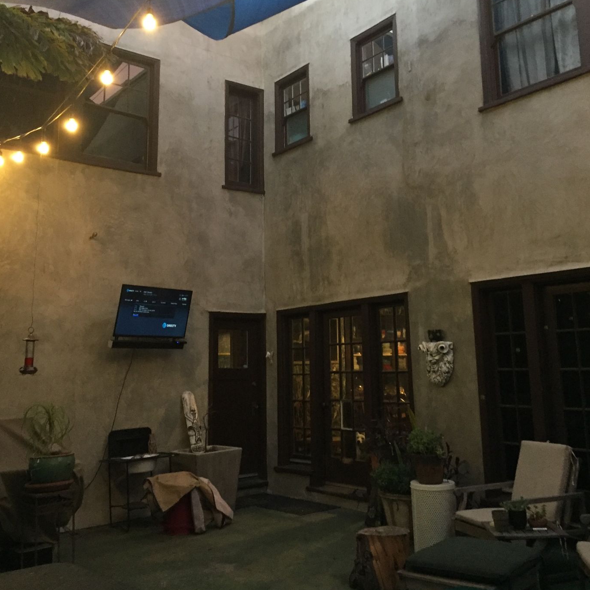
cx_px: 293
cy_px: 245
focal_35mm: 35
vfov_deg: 47.0
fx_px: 675
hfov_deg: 47.2
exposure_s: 1/17
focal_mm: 4.15
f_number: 2.2
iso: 250
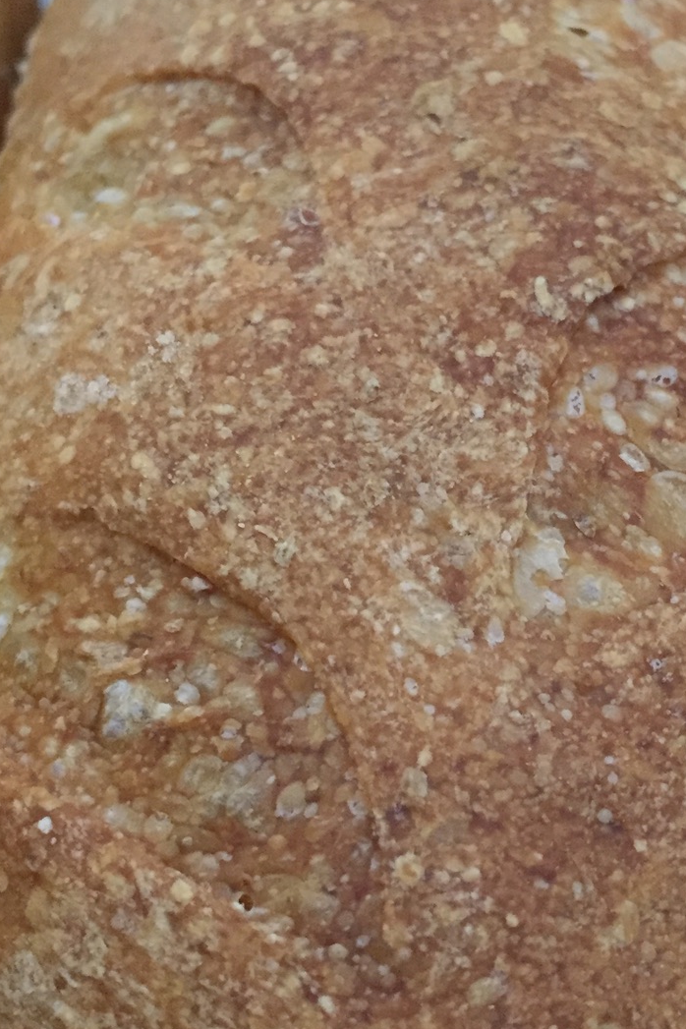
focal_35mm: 59
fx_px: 1686
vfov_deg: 33.9
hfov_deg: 22.7
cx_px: 526
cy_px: 577
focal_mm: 4.15
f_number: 2.2
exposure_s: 1/17
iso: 320
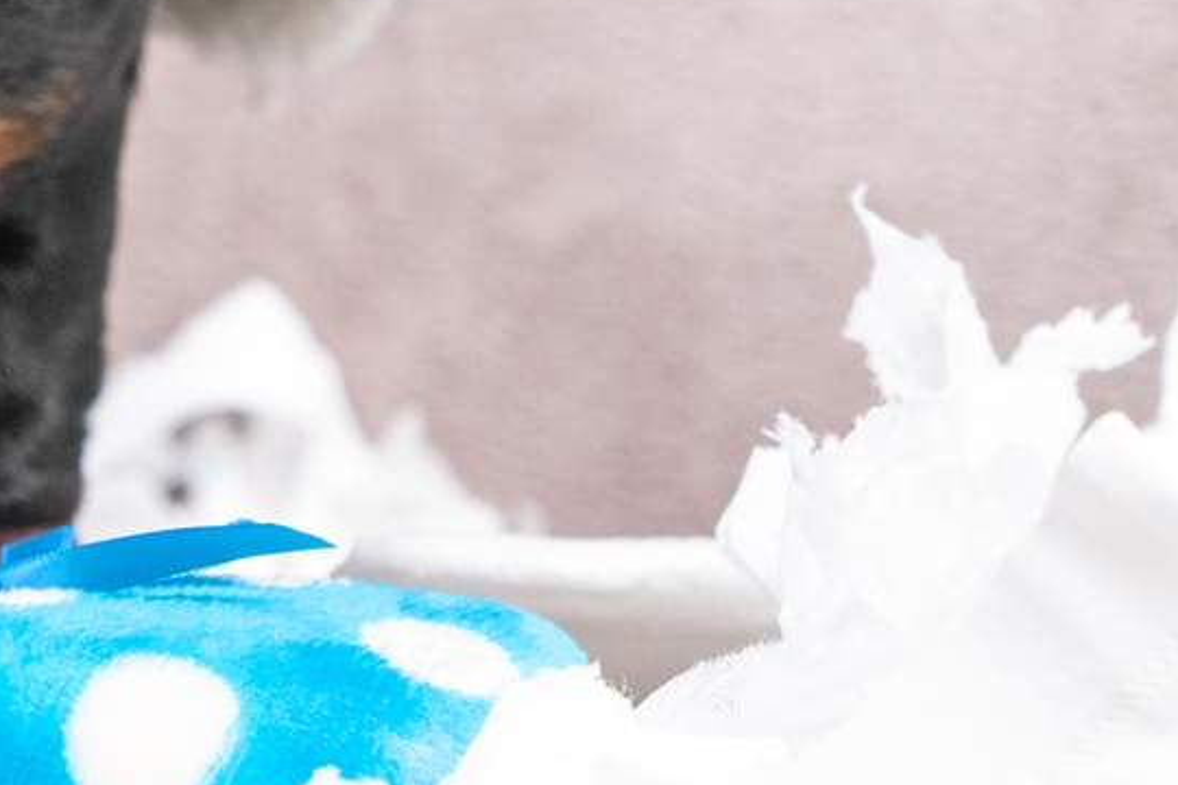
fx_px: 8998
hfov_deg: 7.4
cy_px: -236
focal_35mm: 275
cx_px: -274
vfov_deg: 5.0
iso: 640
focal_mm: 70
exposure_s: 1/160
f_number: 5
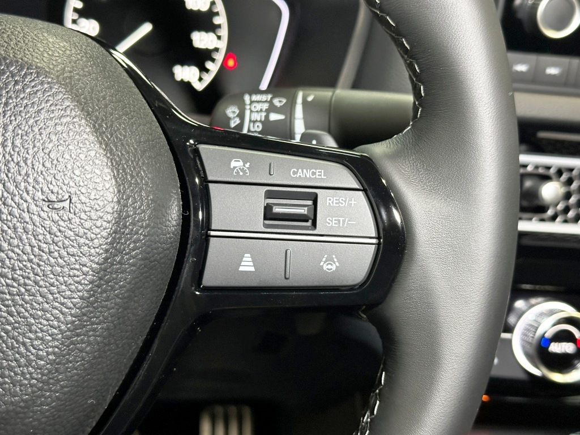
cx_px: 290
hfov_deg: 39.7
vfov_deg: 30.3
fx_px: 804
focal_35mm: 48
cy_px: 218
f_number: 1.78
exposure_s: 1/40
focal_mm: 6.86
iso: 500
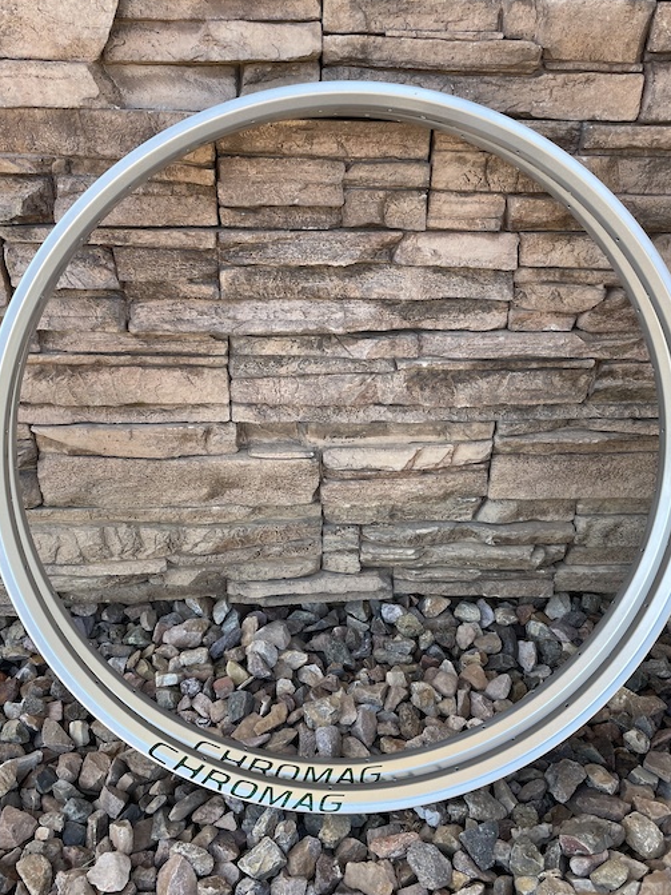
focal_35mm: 31
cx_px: 347
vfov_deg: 58.4
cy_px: 450
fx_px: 801
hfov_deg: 45.4
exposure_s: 1/440
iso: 32
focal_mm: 4.2
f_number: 1.6
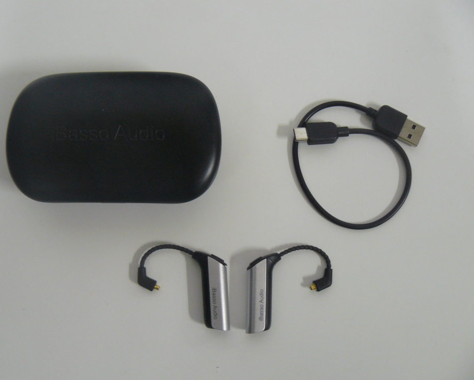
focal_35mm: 38
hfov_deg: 47.9
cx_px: 223
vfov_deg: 39.2
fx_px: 533
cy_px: 192
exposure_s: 1/15
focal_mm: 6
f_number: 2.8
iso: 200
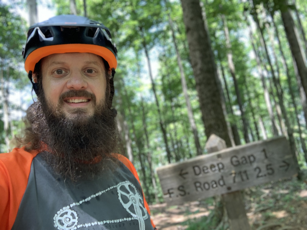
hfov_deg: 56.8
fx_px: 284
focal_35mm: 32
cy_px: 115
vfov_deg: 44.2
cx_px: 154
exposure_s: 1/60
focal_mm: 2.87
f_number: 2.2
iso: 100
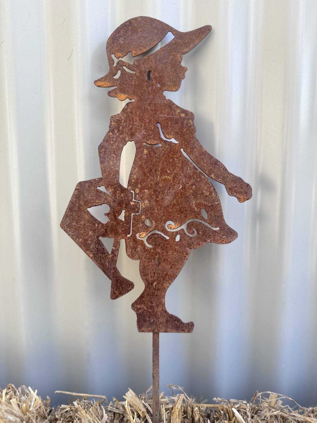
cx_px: 158
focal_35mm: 24
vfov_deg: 71.6
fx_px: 293
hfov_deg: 56.8
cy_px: 212
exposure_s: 1/514
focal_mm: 6.76
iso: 80
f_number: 1.78
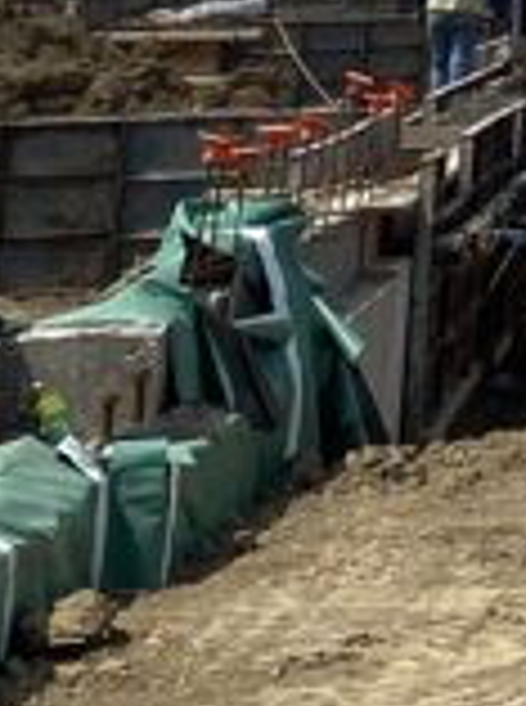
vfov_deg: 10.4
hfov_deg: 7.2
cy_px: -850
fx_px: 3458
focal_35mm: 170
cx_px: 1852
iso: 32
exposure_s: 1/4808
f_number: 1.8
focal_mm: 4.25
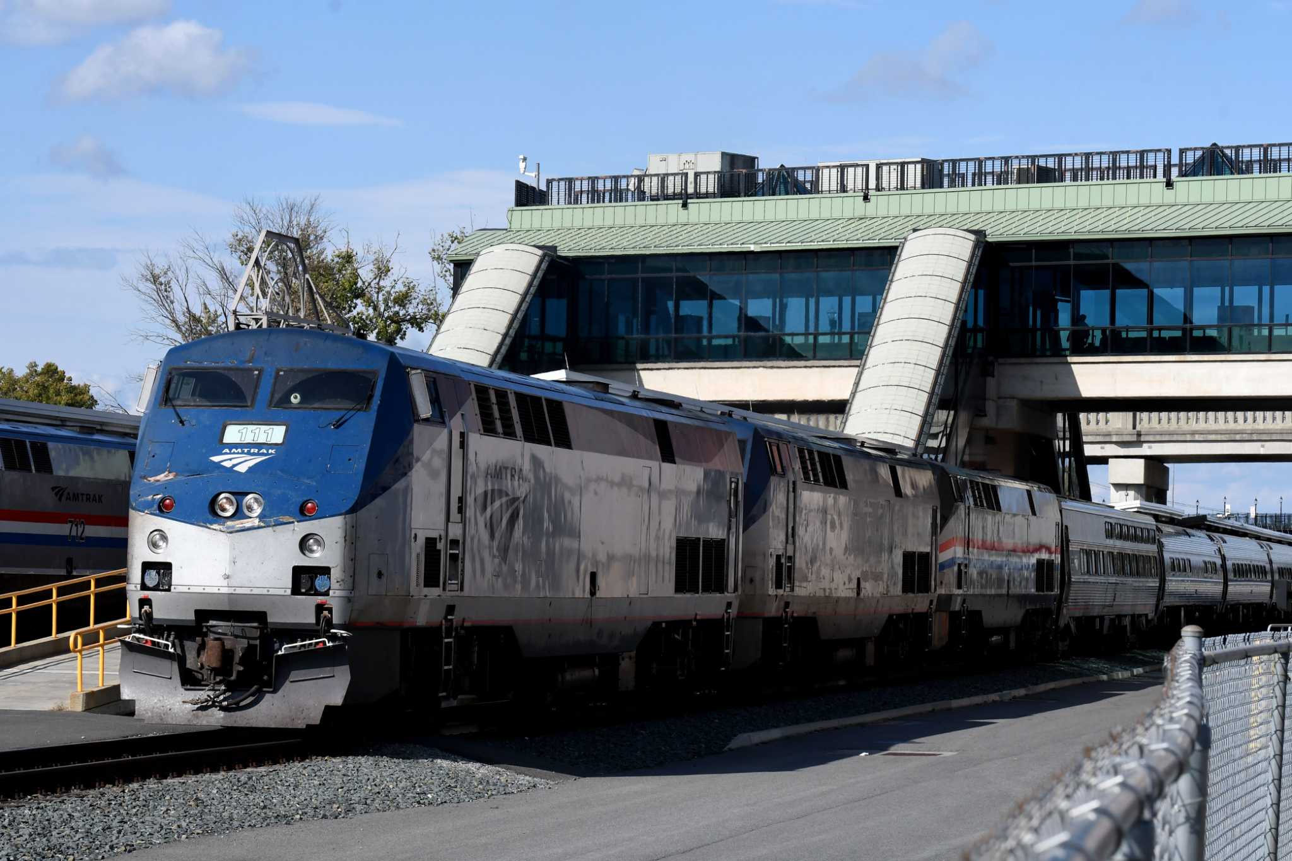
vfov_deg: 11.7
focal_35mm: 117
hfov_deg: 17.5
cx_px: 646
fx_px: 4198
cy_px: 430
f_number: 9
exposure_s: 1/1000
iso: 640
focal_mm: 78
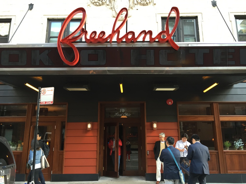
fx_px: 206
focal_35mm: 29
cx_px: 123
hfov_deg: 61.7
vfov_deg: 48.2
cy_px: 92
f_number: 2.2
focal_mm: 4.15
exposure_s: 1/30
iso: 32
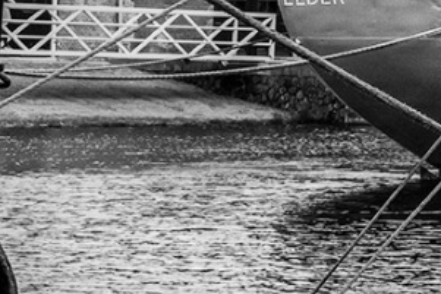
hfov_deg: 7.9
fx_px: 3076
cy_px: -238
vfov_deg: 5.4
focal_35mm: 251
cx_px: 812
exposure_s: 1/640
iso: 400
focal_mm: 42
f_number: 13
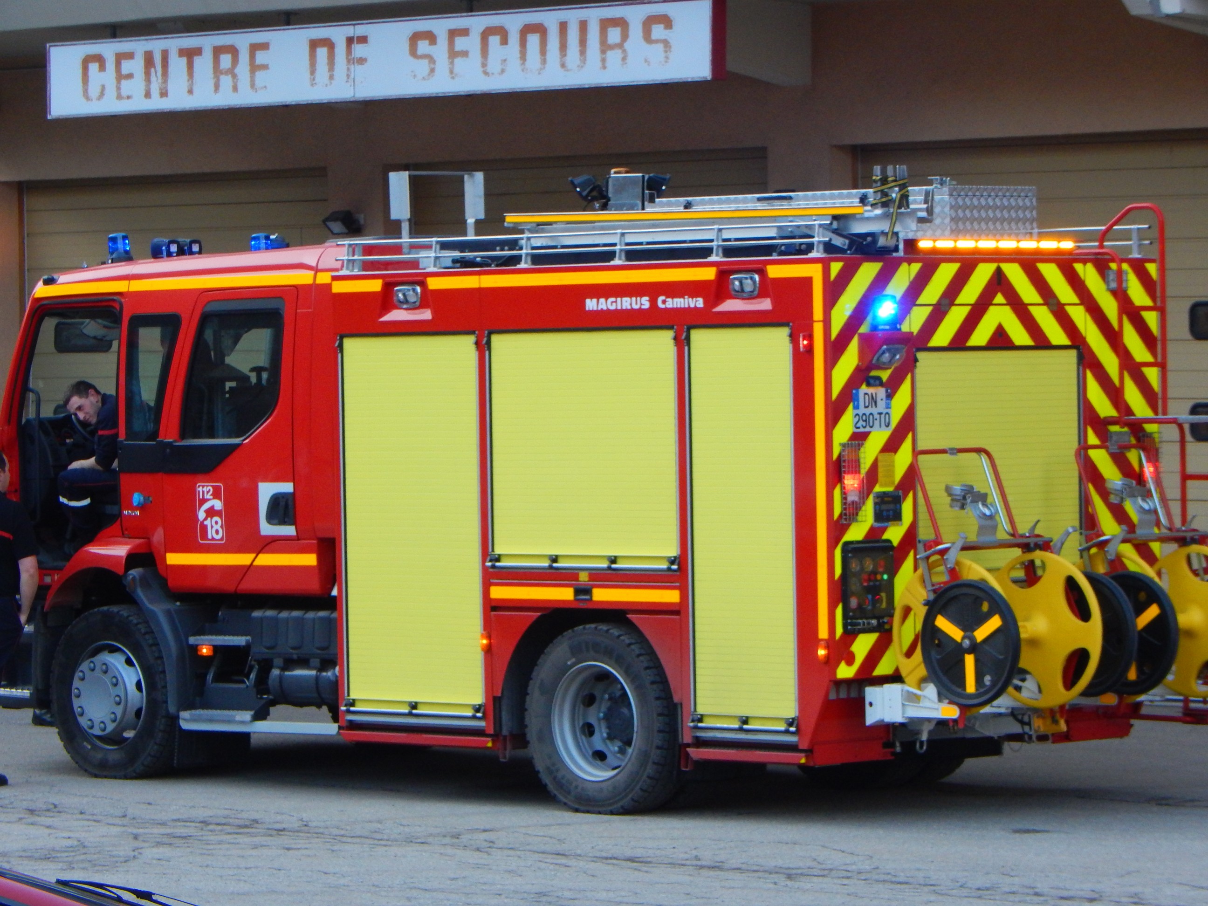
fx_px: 5584
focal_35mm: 160
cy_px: 453
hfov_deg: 12.3
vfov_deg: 9.3
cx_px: 604
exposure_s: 1/250
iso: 400
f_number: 5.1
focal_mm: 28.7
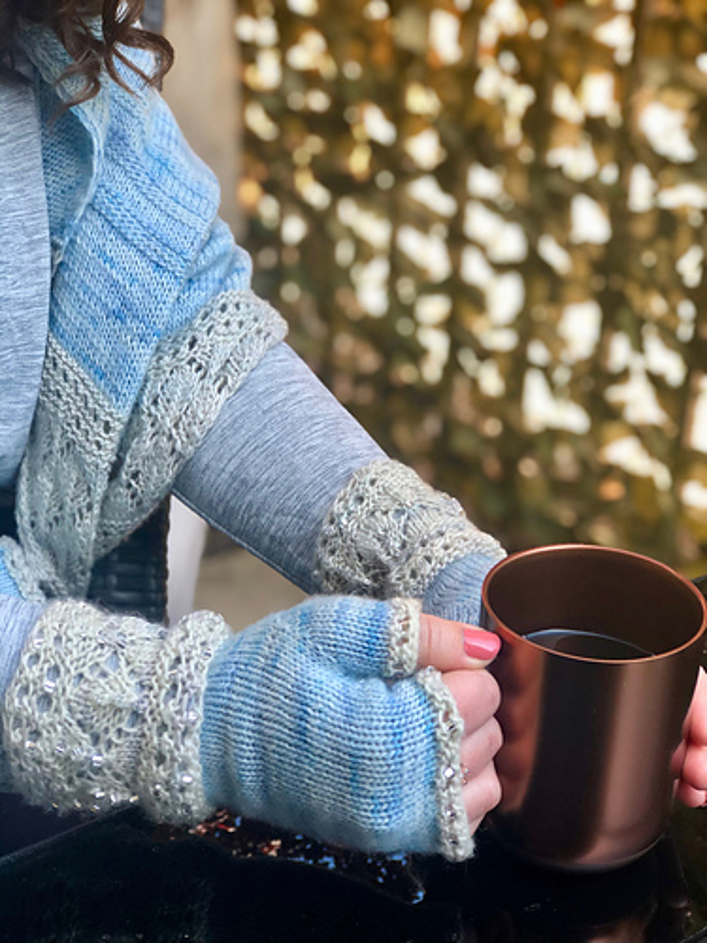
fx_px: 1552
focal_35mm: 57
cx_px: 354
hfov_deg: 25.7
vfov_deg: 33.8
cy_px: 472
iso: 25
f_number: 2.8
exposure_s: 1/40
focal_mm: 6.6
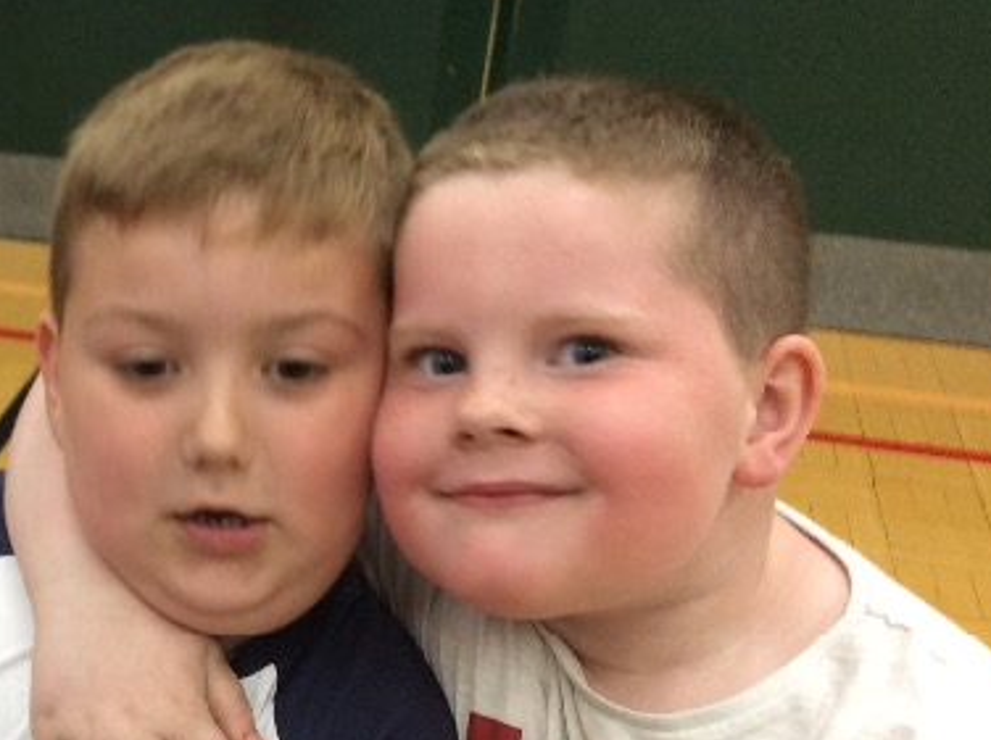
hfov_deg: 27.1
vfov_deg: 21.3
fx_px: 1944
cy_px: 590
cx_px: 18
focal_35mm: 68
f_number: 2.4
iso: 100
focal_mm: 3.3
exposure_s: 1/25
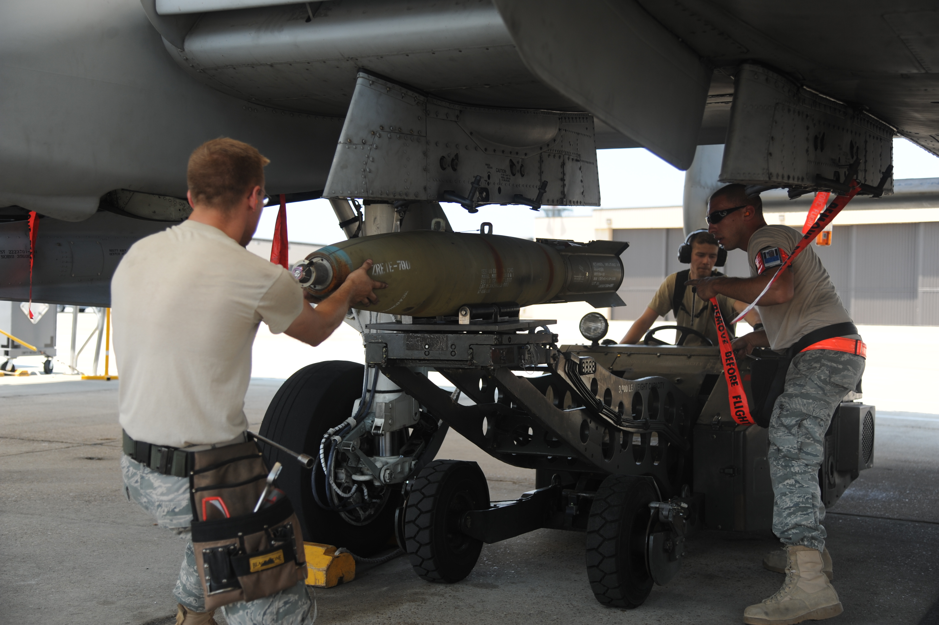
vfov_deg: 28.0
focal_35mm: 48
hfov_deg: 41.1
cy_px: 312
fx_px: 1251
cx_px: 470
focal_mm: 48
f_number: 4
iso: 200
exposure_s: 1/500
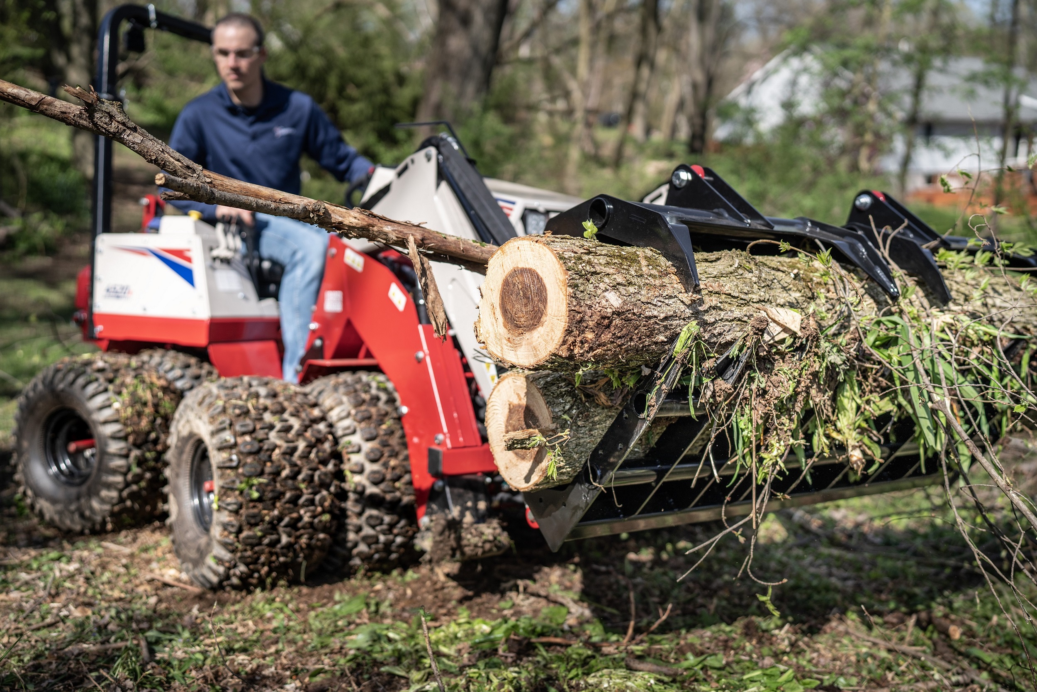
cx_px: 518
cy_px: 346
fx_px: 1008
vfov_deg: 37.9
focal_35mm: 35
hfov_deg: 54.4
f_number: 2
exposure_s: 1/2000
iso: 100
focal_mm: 35
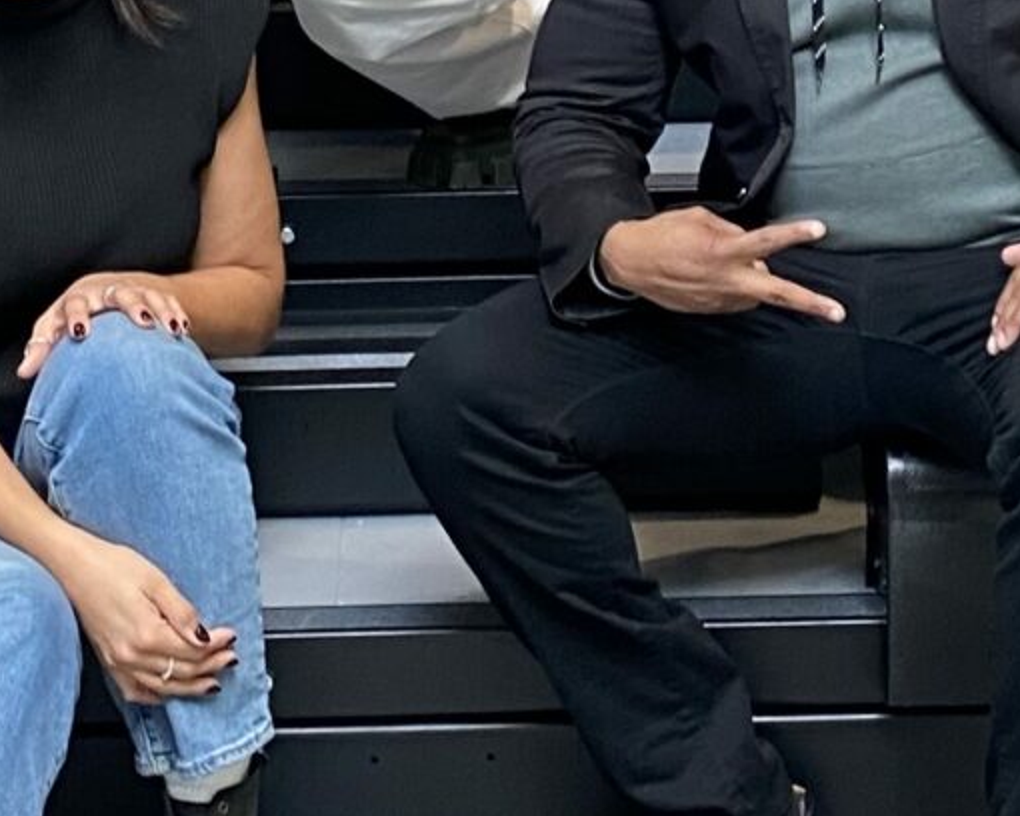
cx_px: 308
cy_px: -359
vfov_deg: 14.2
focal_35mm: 102
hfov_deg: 18.7
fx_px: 3079
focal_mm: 4.25
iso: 125
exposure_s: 1/60
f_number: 1.8
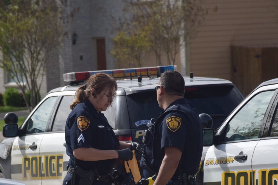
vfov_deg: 4.7
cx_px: 136
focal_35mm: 293
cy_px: 134
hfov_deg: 7.0
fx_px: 2262
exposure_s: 1/1000
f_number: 5.6
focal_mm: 116
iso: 200
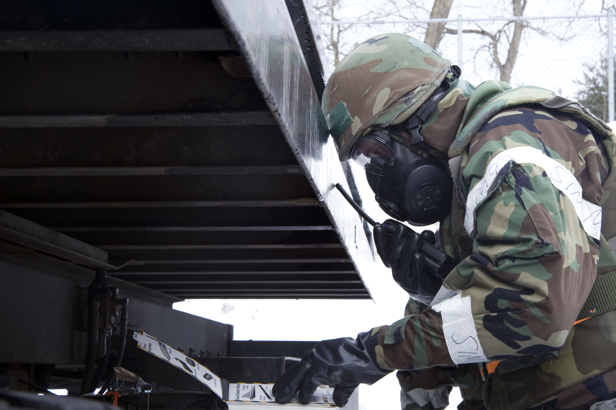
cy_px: 205
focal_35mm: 64
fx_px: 1094
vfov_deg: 21.2
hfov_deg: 31.4
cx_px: 340
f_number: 14
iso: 250
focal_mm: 56
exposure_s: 1/80
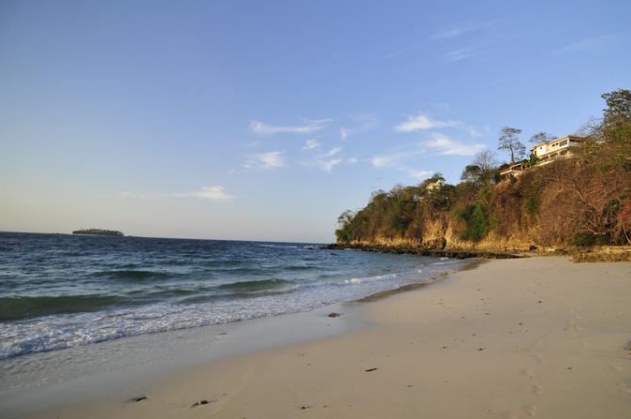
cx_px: 369
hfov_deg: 84.5
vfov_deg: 62.8
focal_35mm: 20
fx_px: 343
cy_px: 209
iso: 400
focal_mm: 11
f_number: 2.8
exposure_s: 1/800
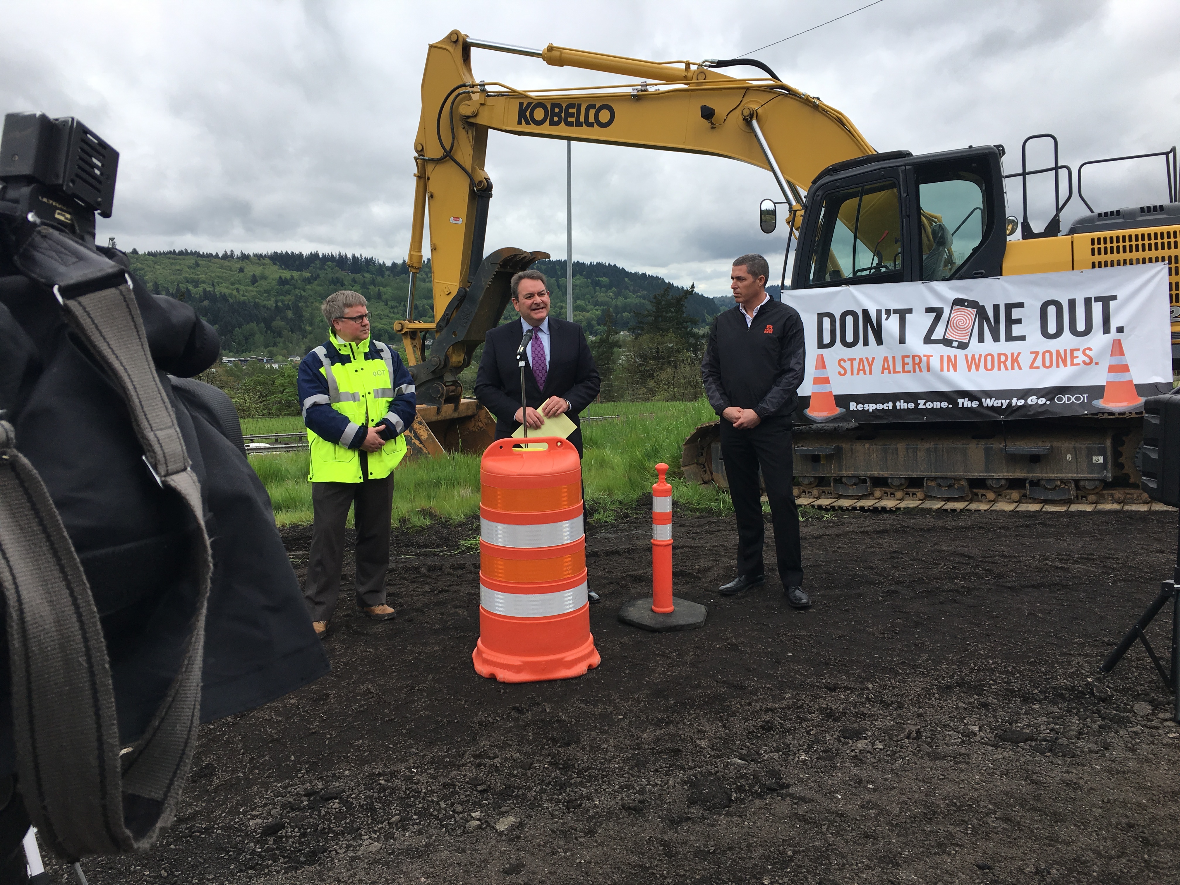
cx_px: 590
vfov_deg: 48.2
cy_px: 442
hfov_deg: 61.7
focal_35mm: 29
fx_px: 989
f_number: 2.2
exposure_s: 1/1026
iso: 25
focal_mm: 4.15
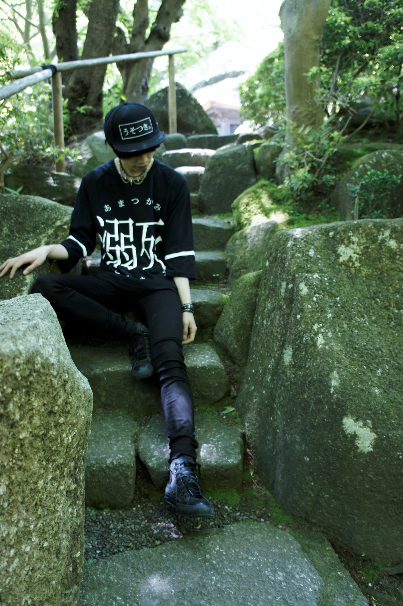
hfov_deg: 47.9
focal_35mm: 27
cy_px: 303
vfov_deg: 67.4
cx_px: 202
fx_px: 454
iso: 250
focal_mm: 18
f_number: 3.5
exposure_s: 1/30
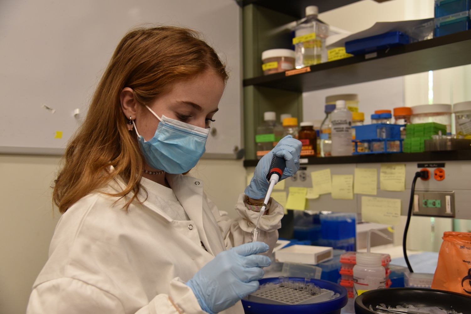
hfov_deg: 50.7
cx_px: 236
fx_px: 497
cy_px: 157
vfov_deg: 35.1
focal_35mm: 38
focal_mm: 38
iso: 400
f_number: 4.5
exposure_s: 1/80
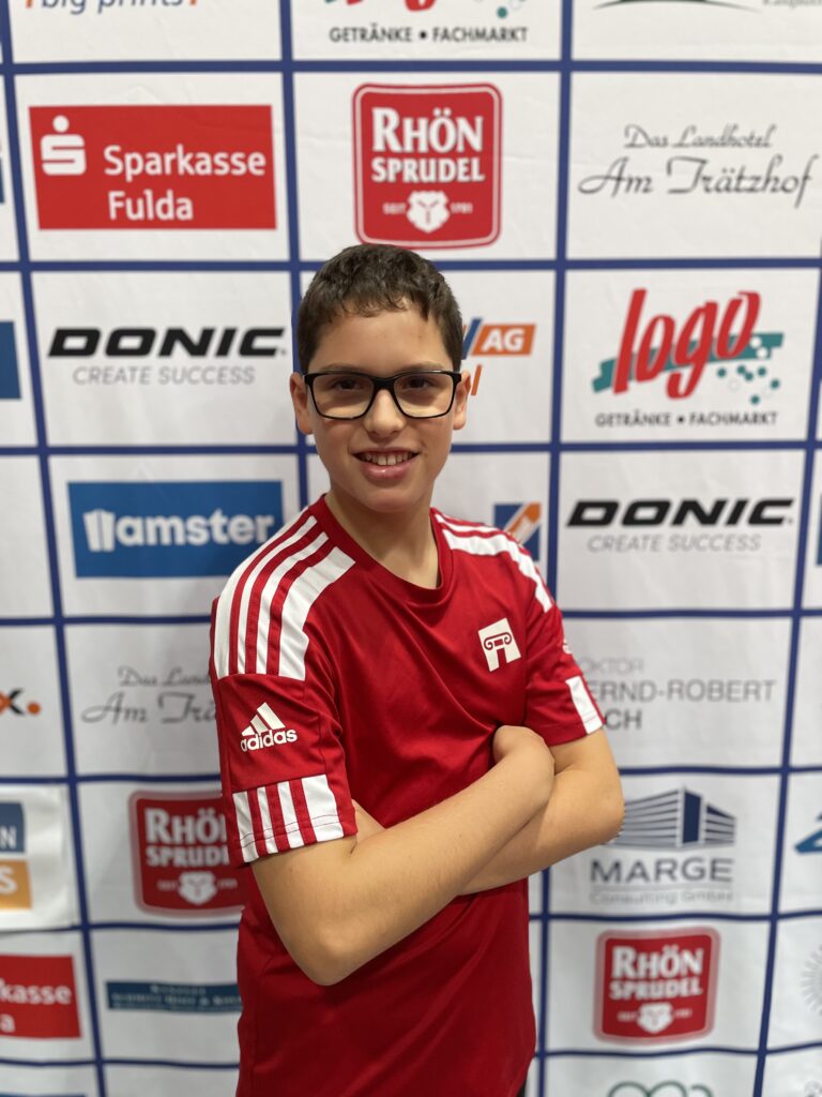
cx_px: 411
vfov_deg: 67.3
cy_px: 548
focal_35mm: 26
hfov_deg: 53.1
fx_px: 823
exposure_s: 1/50
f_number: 1.6
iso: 200
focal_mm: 4.2
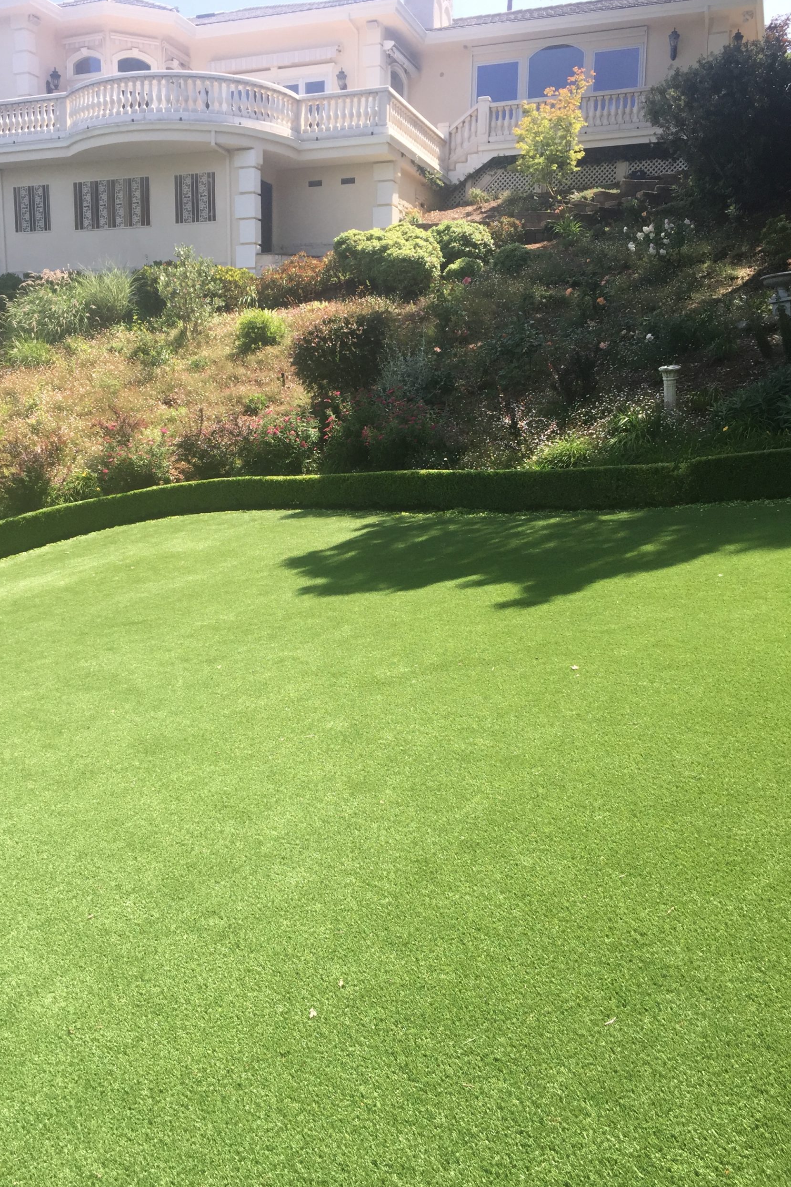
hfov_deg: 42.2
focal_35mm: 31
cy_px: 607
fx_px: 1021
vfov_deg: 60.3
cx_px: 343
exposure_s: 1/807
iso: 32
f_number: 2.2
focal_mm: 4.15
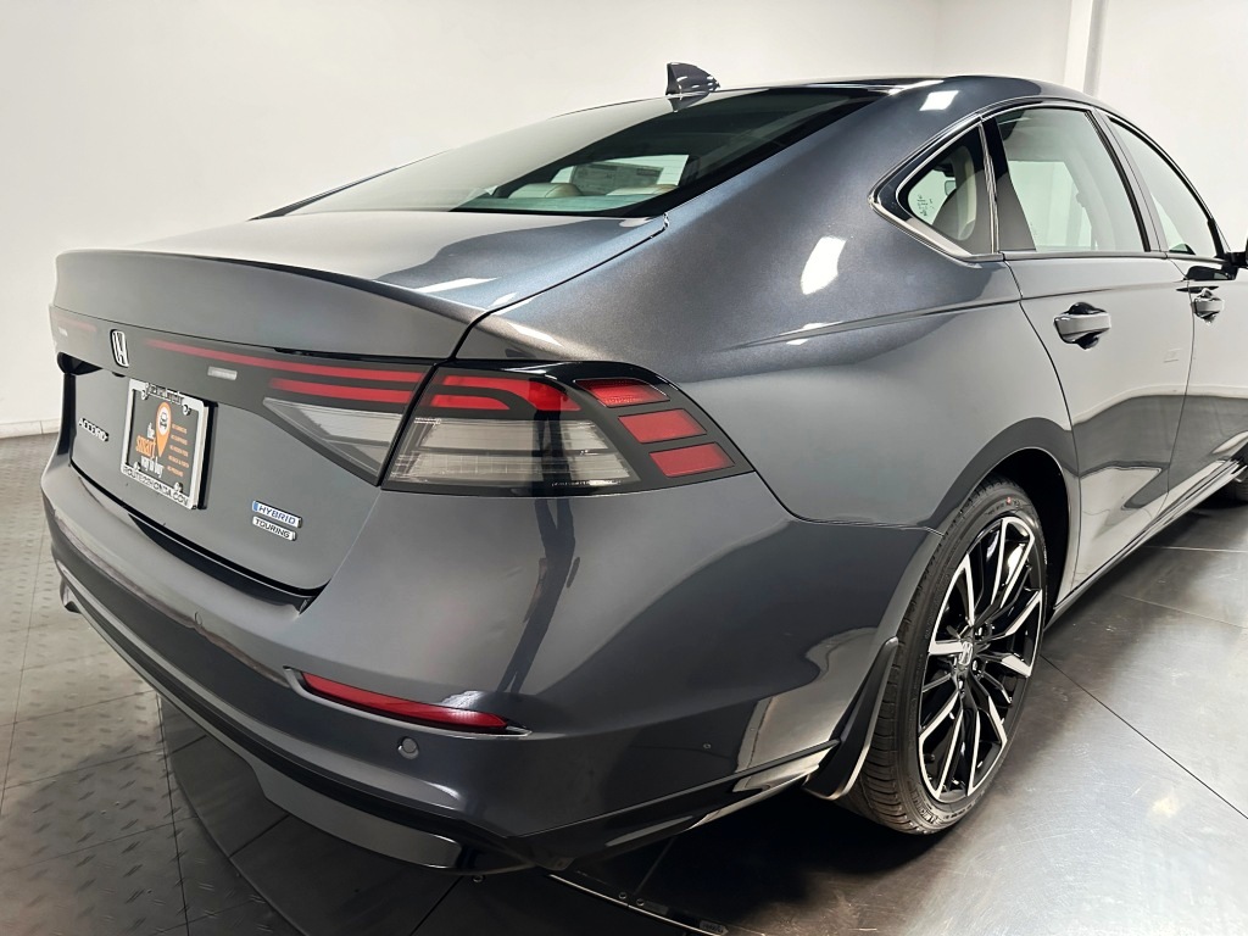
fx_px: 865
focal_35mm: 24
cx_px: 624
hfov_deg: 71.6
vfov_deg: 56.8
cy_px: 468
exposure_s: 1/60
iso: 640
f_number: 1.78
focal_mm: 6.86
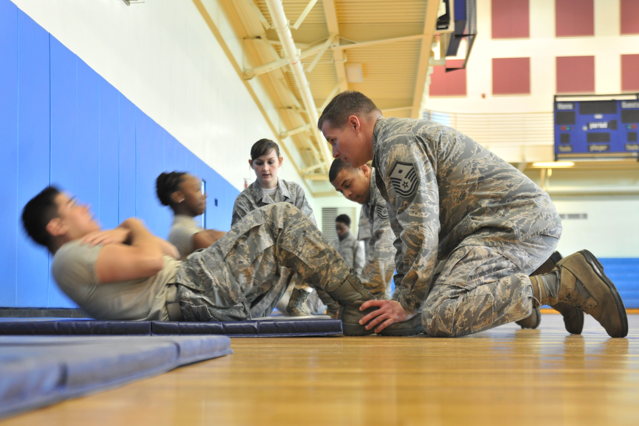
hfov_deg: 46.4
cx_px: 320
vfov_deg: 31.9
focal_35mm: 42
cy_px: 213
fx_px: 745
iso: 1000
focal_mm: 42
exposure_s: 1/30
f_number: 3.5
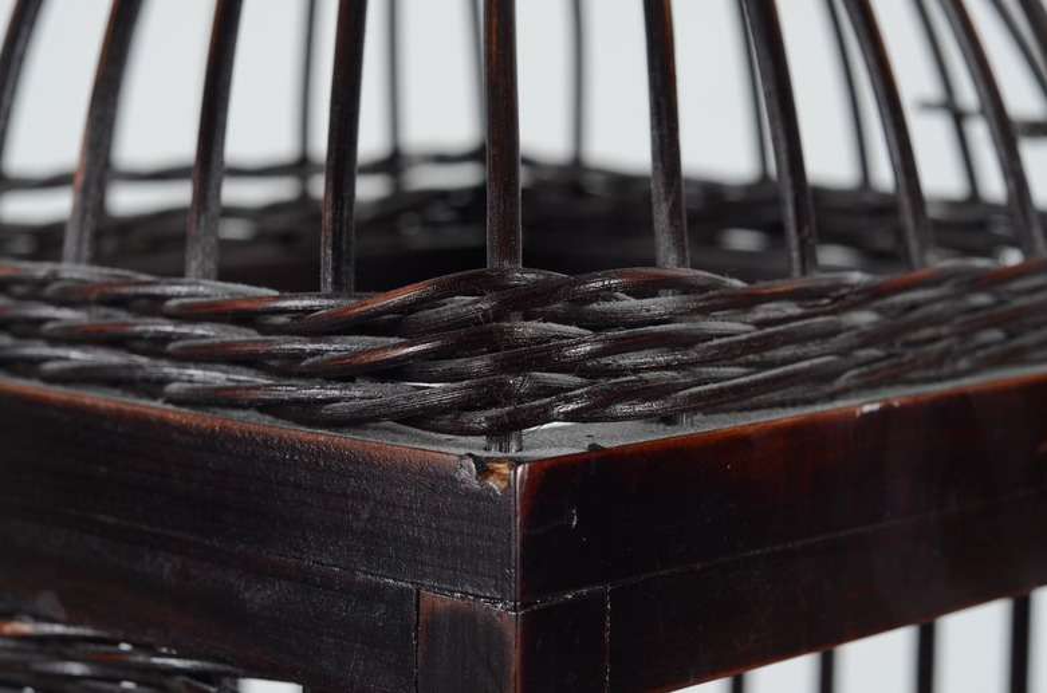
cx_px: 524
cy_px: 346
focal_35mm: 75
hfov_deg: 27.0
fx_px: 2176
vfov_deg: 18.1
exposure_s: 1/125
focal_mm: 50
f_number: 5.6
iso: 100
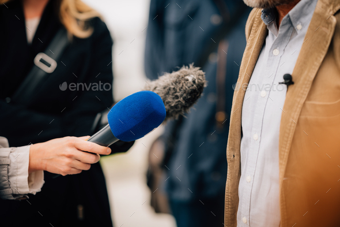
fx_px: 1275
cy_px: 114
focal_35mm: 135
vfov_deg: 10.2
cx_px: 170
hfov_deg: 15.2
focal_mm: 135
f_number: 2.2
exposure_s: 1/125
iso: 100
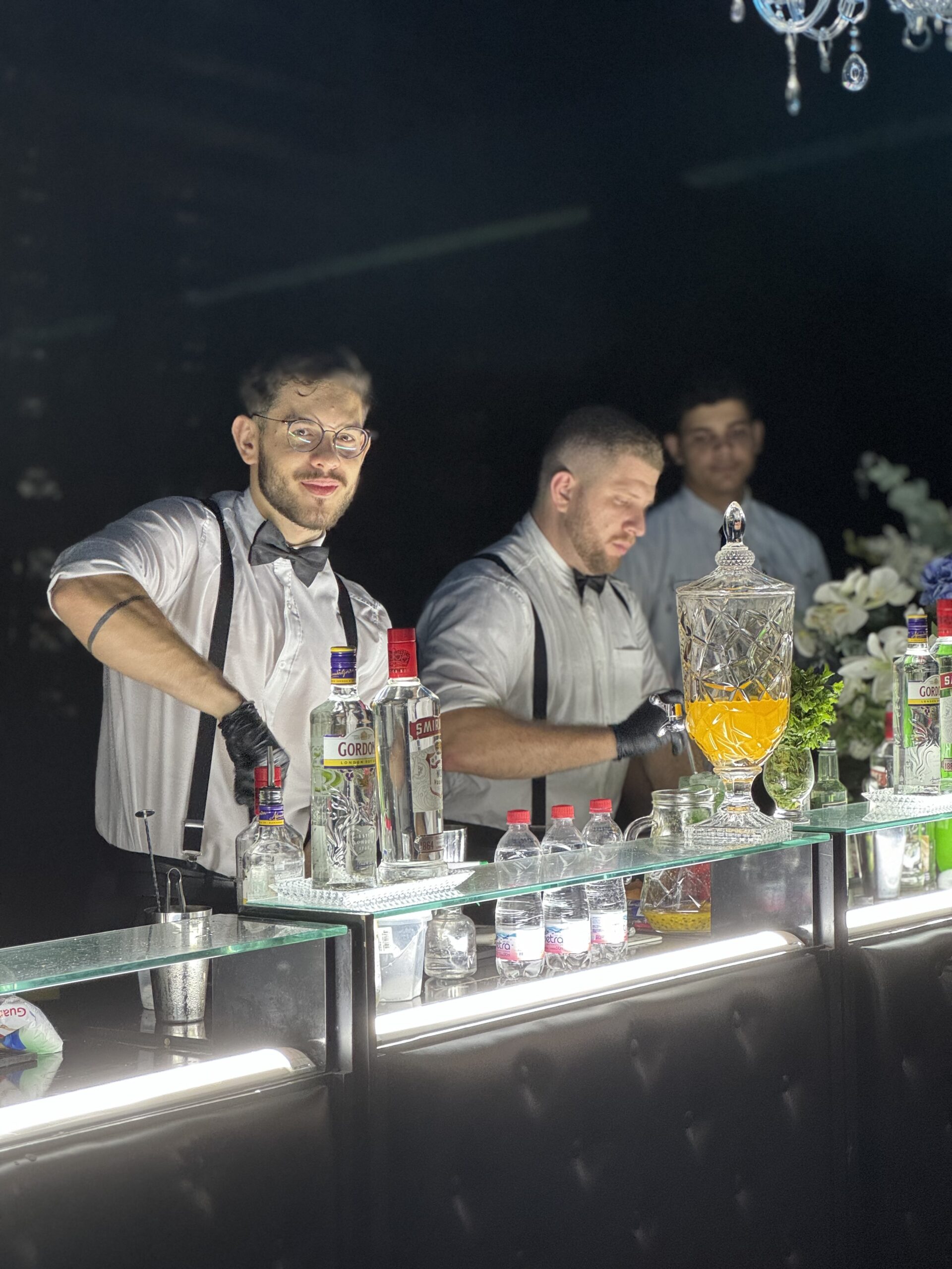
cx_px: 476
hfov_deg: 19.1
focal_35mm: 77
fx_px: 2824
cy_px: 634
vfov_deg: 25.3
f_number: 2.8
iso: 400
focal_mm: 9
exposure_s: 1/60
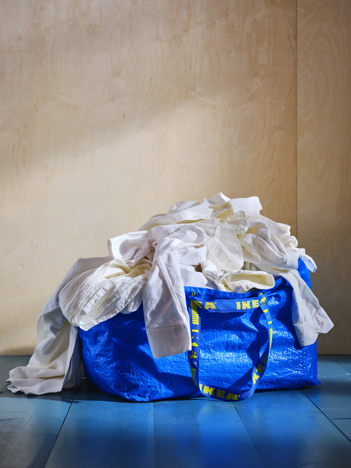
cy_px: 234
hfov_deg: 23.3
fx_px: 852
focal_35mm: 63
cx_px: 176
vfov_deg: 30.7
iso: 400
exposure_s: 1/30
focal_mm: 80
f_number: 4.5
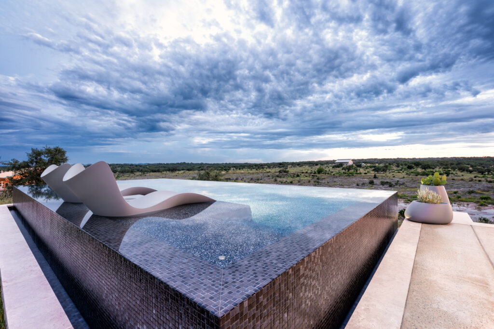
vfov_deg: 73.8
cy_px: 164
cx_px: 247
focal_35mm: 16
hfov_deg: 96.7
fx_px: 220
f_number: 8
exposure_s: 2
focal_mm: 16
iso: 250
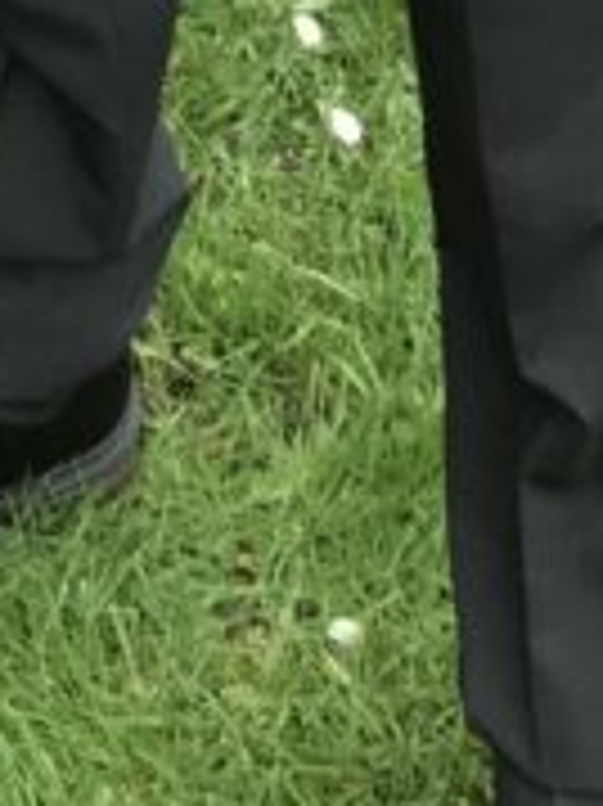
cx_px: -135
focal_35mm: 160
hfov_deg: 9.1
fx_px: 3721
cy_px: -1414
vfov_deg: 10.0
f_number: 1.8
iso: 20
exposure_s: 1/101
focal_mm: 3.99
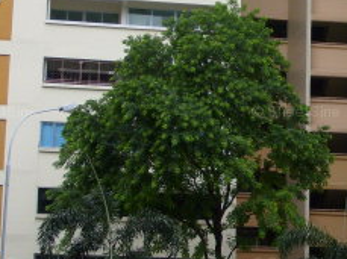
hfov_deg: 15.4
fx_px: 1251
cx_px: 365
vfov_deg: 11.8
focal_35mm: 125
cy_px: 114
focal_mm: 8.7
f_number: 3.3
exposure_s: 1/125
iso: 80
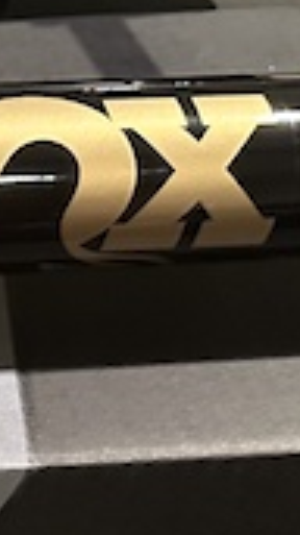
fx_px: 1728
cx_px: -700
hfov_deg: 8.0
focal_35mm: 122
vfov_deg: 17.6
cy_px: 291
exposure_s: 1/40
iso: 1000
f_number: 1.78
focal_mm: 6.86
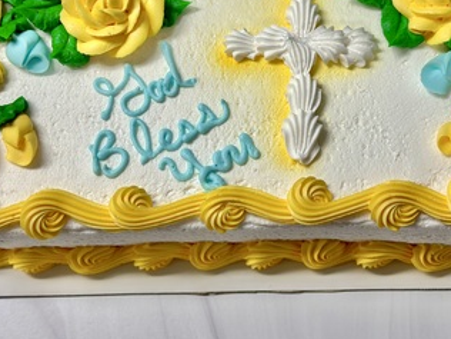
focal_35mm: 76
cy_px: 89
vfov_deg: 19.3
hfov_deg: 25.6
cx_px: 273
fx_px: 990
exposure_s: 1/121
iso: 64
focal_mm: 6.86
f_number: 1.78
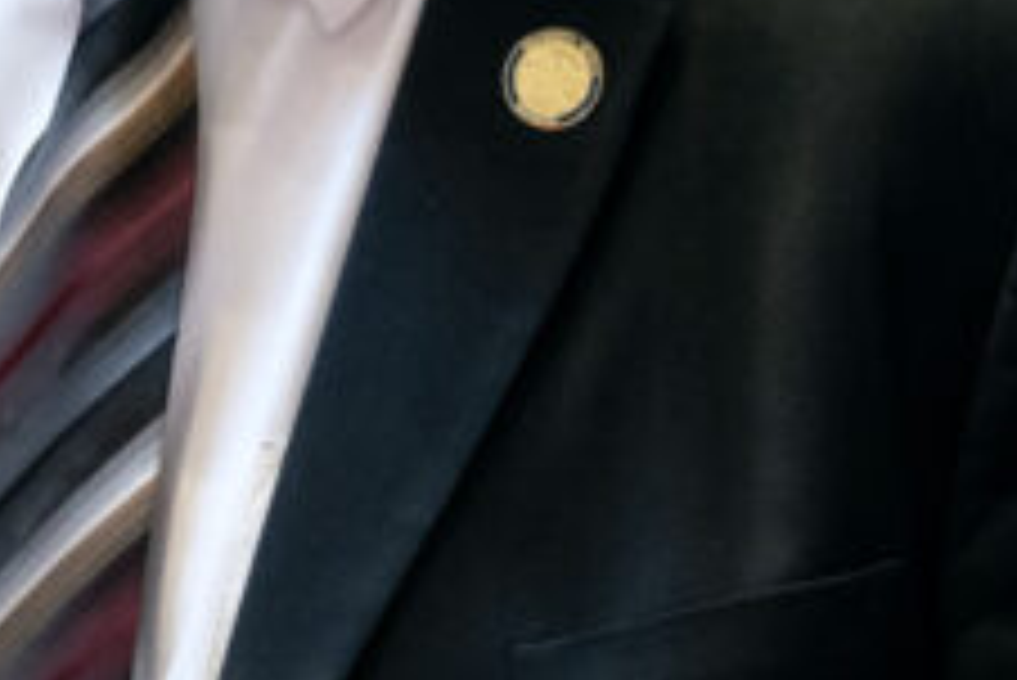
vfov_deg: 1.8
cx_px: 634
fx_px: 21483
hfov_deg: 2.7
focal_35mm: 760
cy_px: -47
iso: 3200
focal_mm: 168
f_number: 4
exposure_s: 1/125
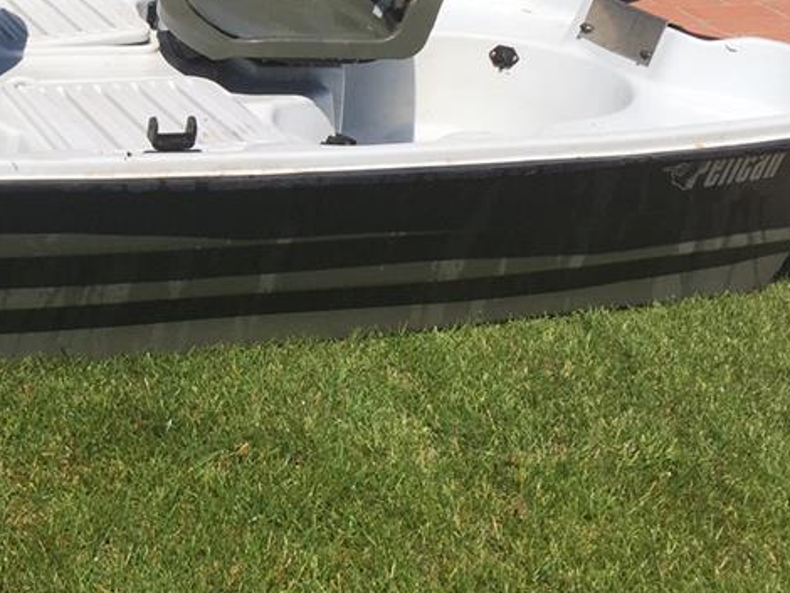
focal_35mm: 74
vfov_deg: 19.7
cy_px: 126
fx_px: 1690
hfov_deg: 25.0
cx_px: -7
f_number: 2.2
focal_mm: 4.15
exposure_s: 1/4405
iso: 32
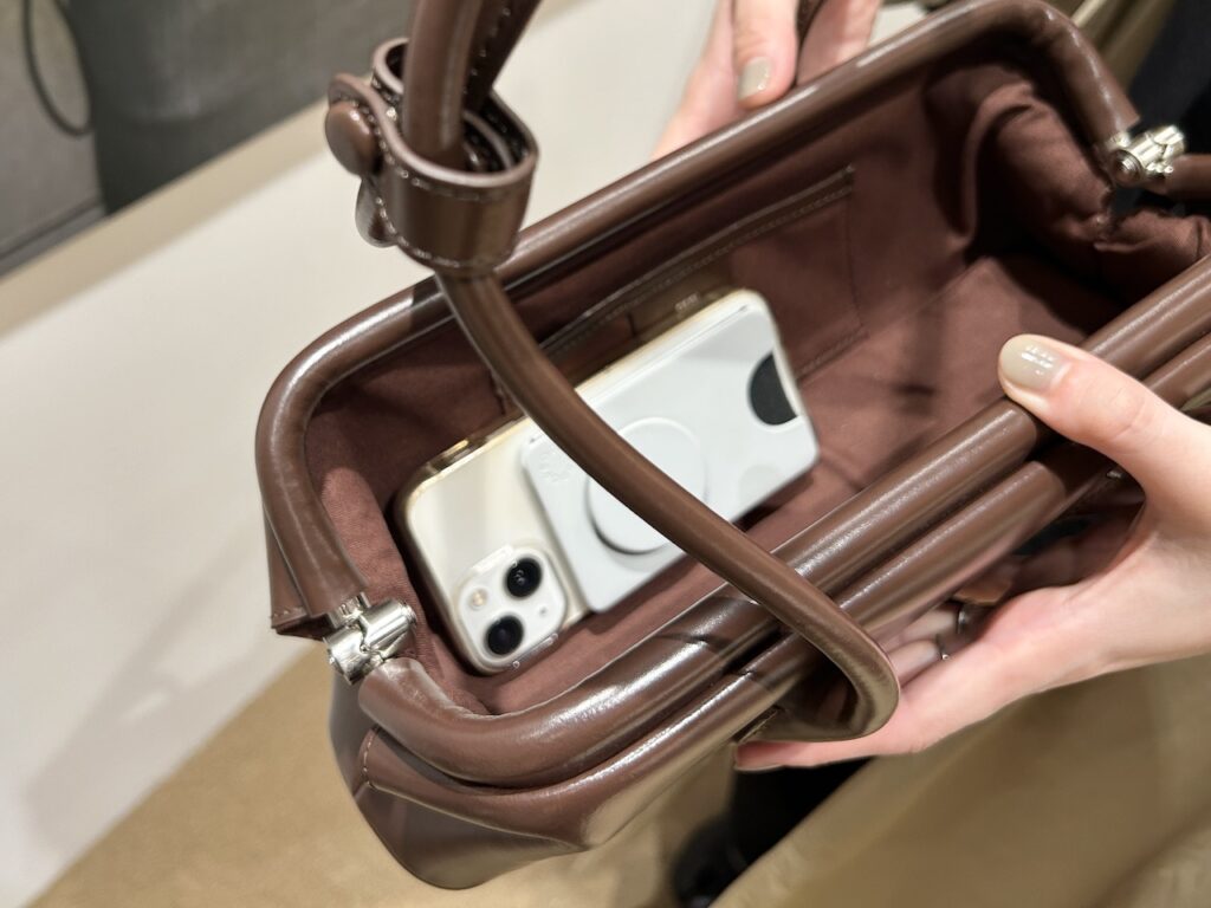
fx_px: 910
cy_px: 454
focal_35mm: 26
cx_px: 606
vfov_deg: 53.1
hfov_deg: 67.3
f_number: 1.5
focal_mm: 5.7
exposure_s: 1/100
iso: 100
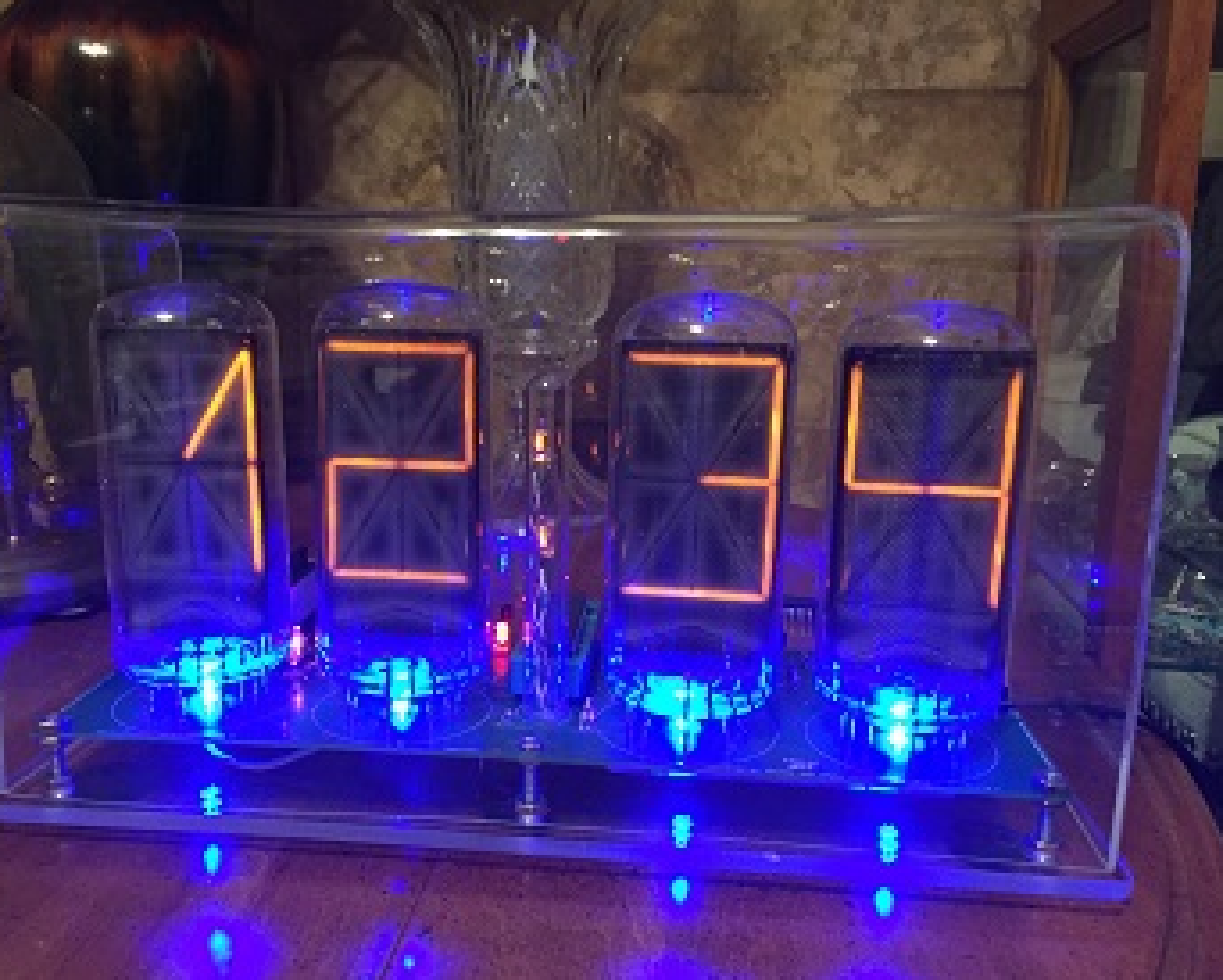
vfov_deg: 47.1
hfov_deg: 57.1
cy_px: 495
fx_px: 1123
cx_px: 567
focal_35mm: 31
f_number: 2.2
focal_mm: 4.15
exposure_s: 1/15
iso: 250
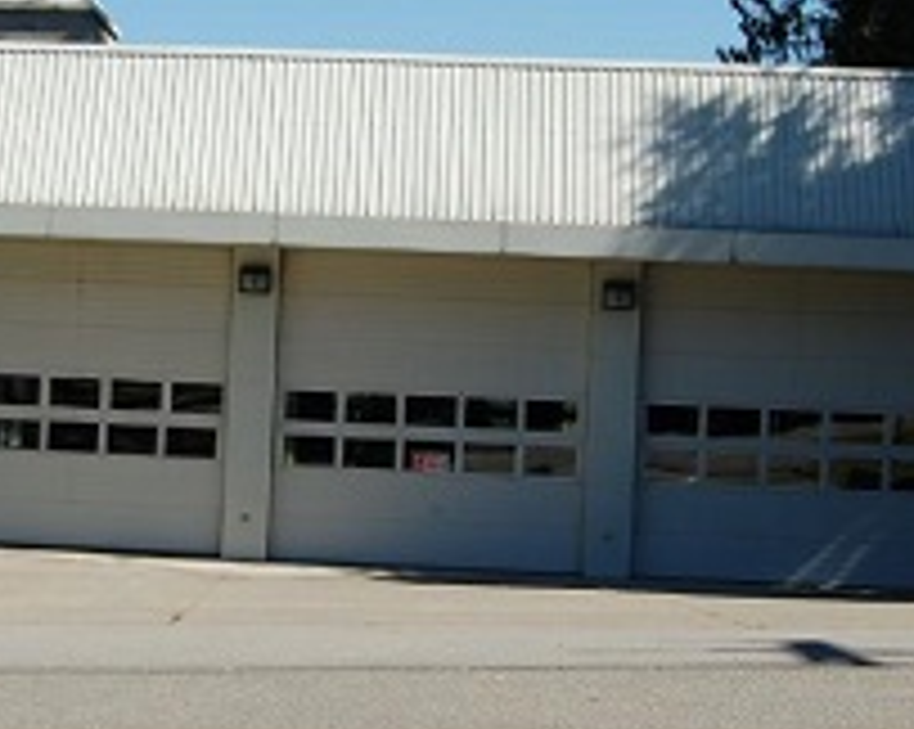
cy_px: 310
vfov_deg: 15.8
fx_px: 2621
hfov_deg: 19.4
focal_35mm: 97
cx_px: 86
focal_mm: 28
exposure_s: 1/320
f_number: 9
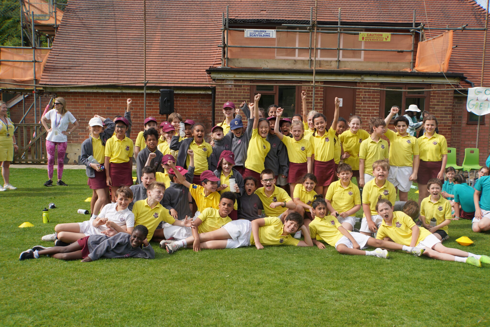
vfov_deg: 36.0
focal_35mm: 37
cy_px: 164
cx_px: 245
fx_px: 504
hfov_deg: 51.9
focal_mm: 25
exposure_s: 1/640
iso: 100
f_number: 4.5
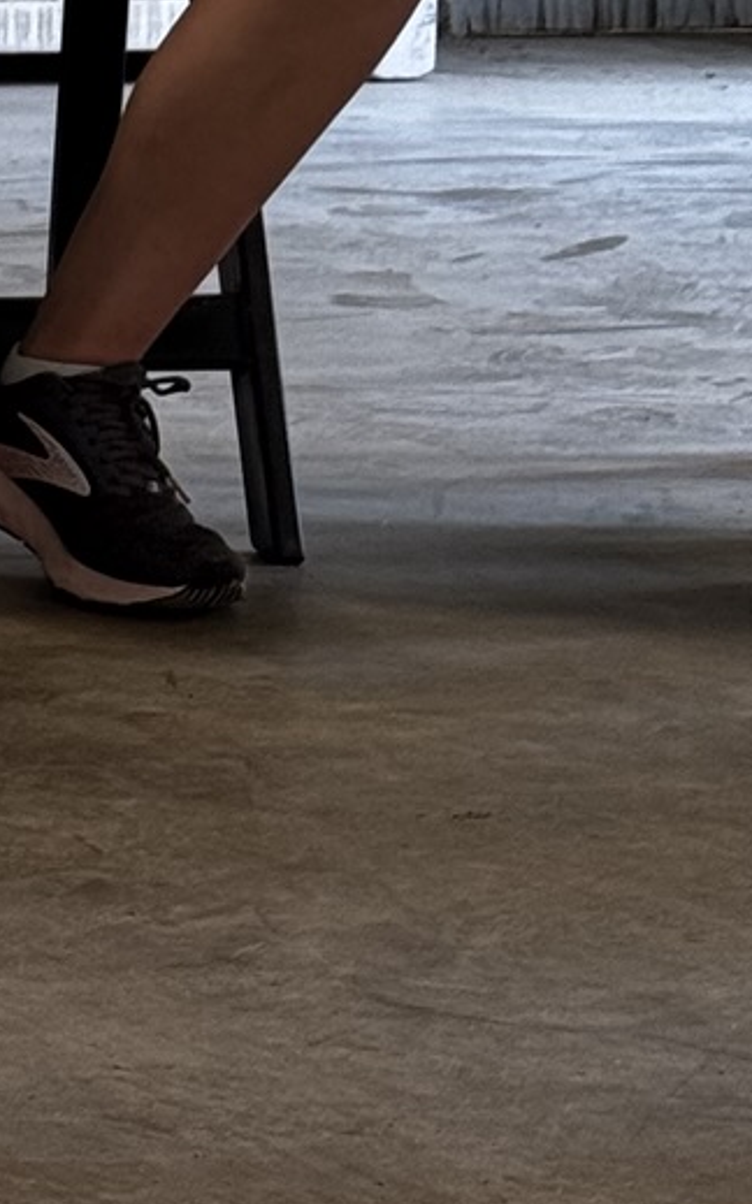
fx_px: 6432
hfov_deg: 6.5
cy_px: -172
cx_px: -722
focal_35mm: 196
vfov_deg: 10.5
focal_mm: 6.76
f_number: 1.78
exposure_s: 1/60
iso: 125
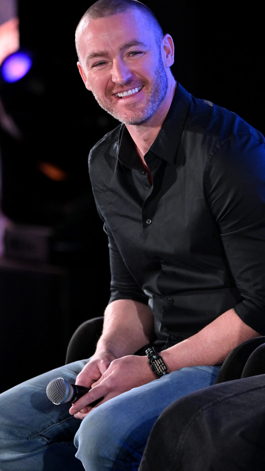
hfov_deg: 3.0
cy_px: 218
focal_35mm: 408
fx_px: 5097
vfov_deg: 5.3
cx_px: 166
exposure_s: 1/640
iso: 800
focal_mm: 200
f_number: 2.8
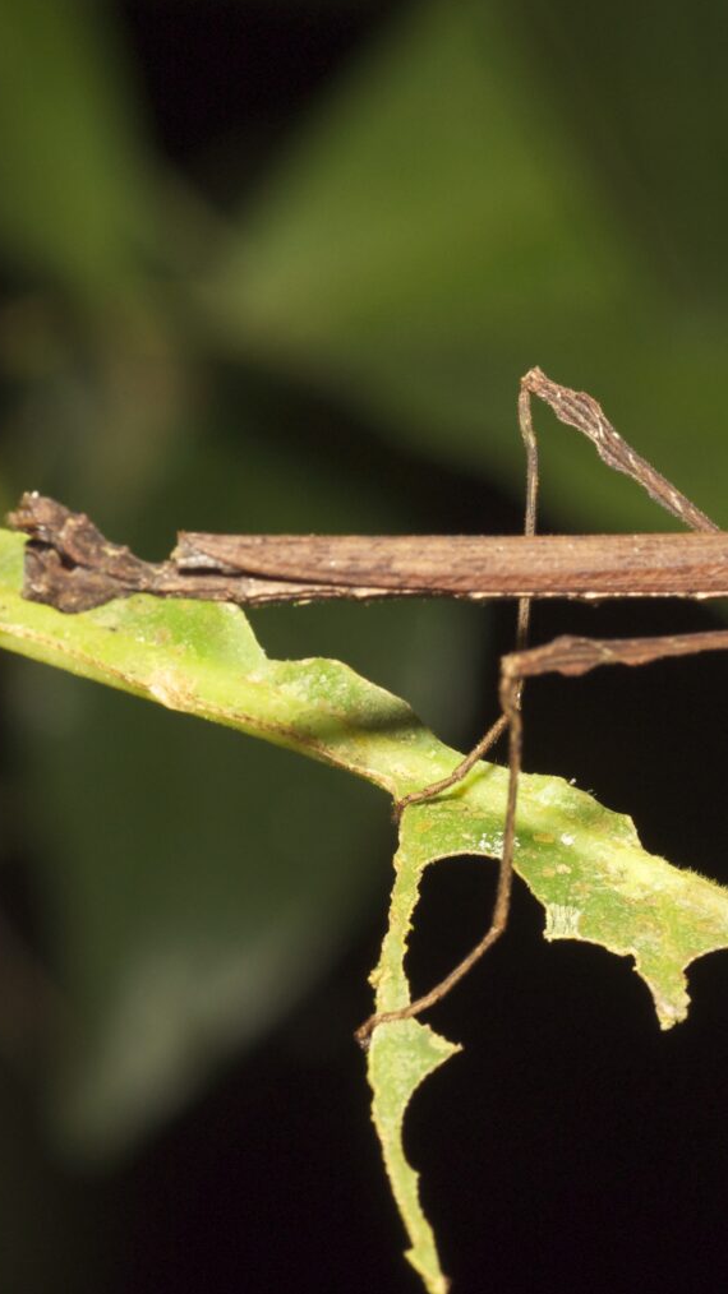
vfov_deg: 10.1
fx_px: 7348
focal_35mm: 214
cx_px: 820
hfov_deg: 5.7
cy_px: 647
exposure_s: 1/200
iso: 160
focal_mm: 90
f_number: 22
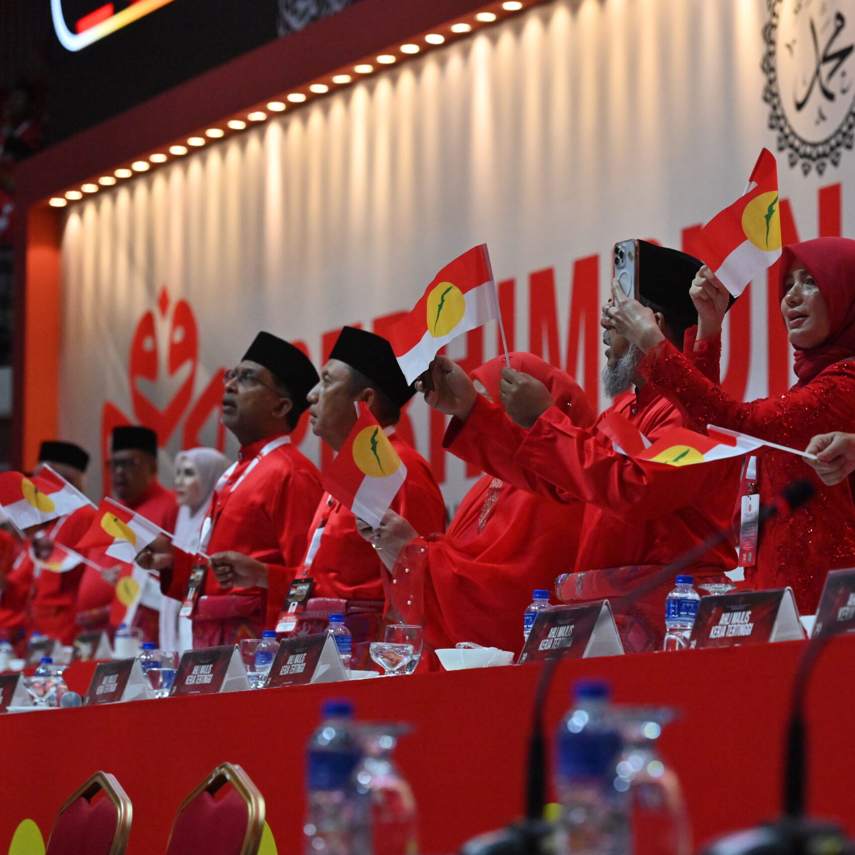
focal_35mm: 154
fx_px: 4303
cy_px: 428
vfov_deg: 11.3
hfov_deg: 11.3
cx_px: 488
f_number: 5
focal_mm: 120
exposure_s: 1/1600
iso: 4000
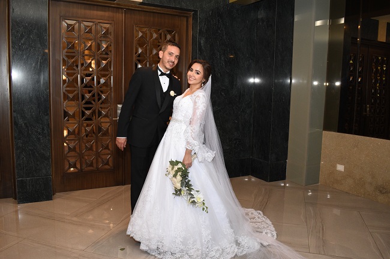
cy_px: 130
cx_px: 195
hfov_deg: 61.9
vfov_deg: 43.6
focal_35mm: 30
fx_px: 325
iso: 800
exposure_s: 1/60
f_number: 7.1
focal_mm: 20
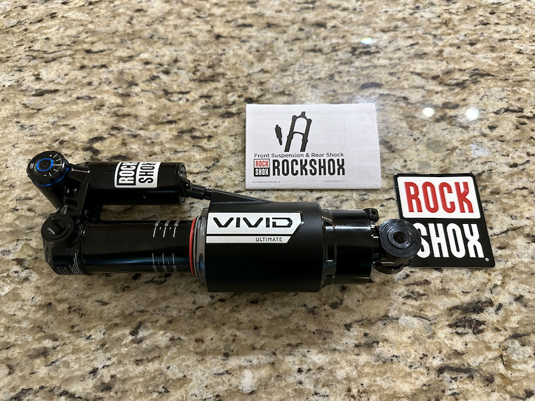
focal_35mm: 24
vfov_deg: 56.8
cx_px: 268
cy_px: 200
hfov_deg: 71.6
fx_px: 371
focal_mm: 6.86
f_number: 1.78
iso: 640
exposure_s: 1/40
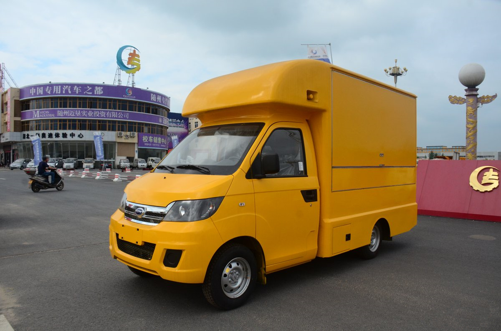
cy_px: 166
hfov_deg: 67.5
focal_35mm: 27
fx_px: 375
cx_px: 250
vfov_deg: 47.7
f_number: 7.1
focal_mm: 18
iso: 800
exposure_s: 1/2000
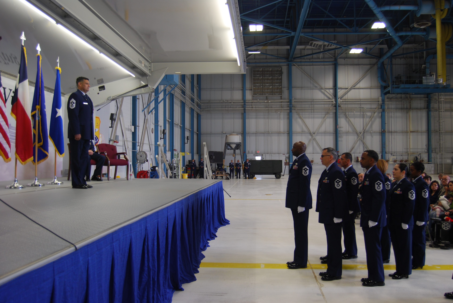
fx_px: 416
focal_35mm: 33
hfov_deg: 57.2
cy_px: 152
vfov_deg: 40.1
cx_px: 226
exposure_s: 1/50
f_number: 3.8
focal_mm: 22
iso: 200
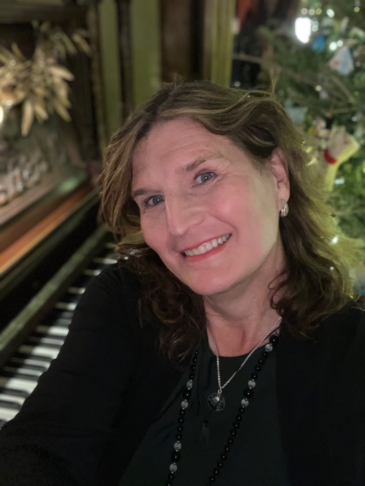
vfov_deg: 60.0
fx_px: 422
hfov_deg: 46.8
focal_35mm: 30
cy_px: 243
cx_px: 182
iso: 320
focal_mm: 2.71
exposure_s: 1/16
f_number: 2.2
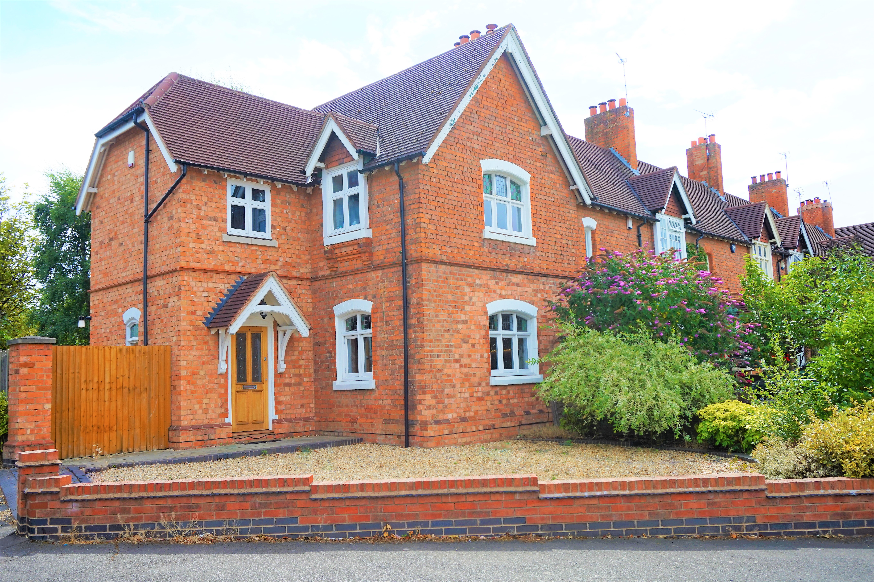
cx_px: 437
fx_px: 764
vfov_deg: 41.7
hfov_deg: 59.5
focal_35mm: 32
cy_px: 291
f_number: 5.6
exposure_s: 1/320
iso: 100
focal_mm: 21
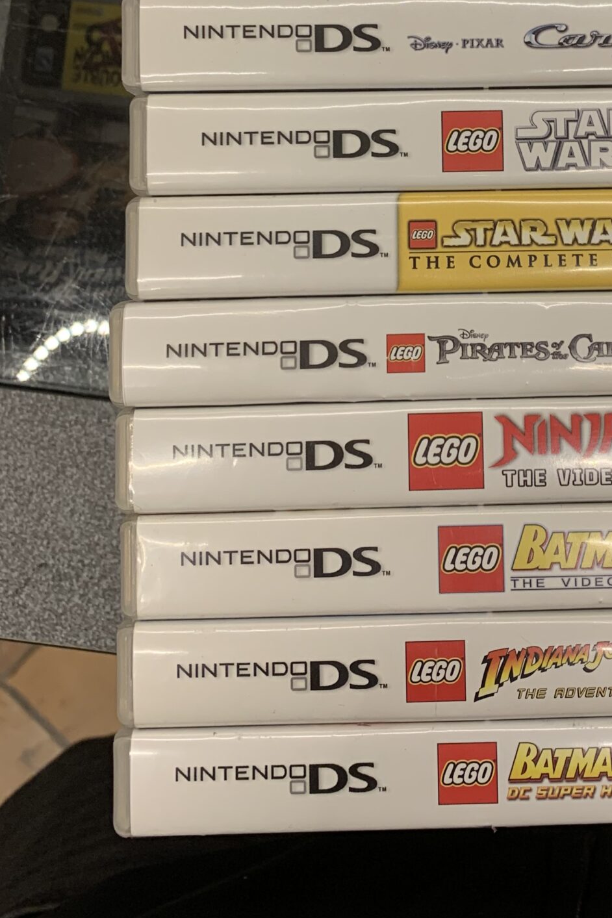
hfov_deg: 27.1
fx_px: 1249
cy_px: 142
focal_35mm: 49
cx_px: 468
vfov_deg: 38.3
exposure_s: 1/50
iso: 64
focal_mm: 4.25
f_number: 1.8
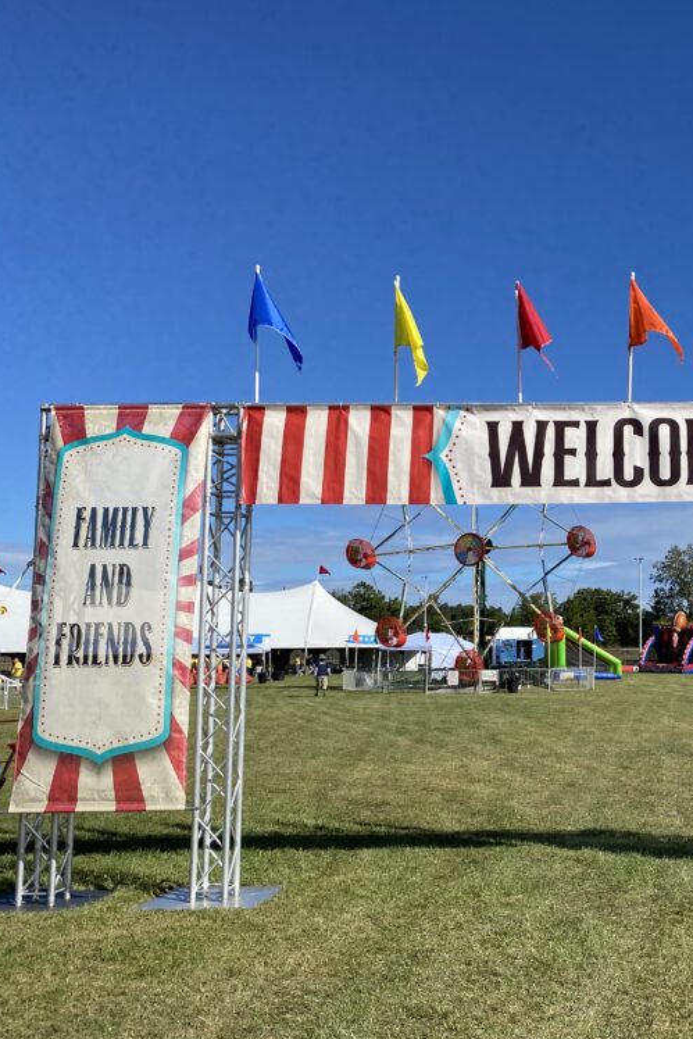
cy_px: 532
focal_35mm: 37
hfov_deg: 33.8
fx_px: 1068
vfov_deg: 51.9
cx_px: 636
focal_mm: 4.25
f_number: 1.8
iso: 32
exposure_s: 1/3984
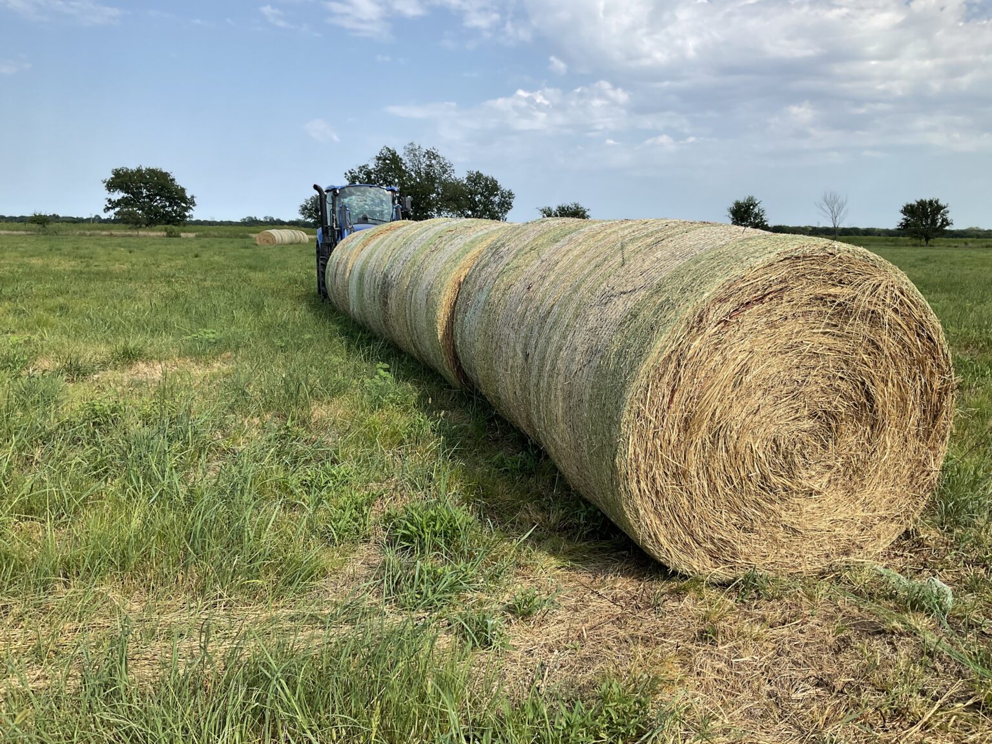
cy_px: 372
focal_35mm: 29
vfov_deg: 48.2
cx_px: 496
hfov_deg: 61.7
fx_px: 831
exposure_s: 1/1490
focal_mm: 3
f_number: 1.8
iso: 16
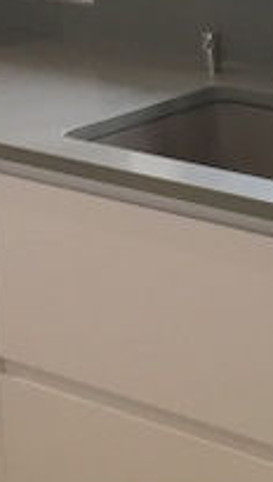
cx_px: 534
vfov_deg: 16.9
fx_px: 1576
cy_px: -24
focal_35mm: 123
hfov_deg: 9.3
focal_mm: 4.15
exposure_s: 1/33
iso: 32
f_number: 2.2
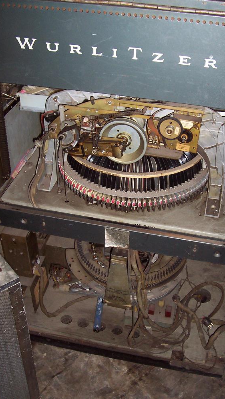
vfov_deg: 49.4
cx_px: 122
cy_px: 197
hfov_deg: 29.0
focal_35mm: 41
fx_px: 435
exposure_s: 1/60
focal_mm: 5.6
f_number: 2.8
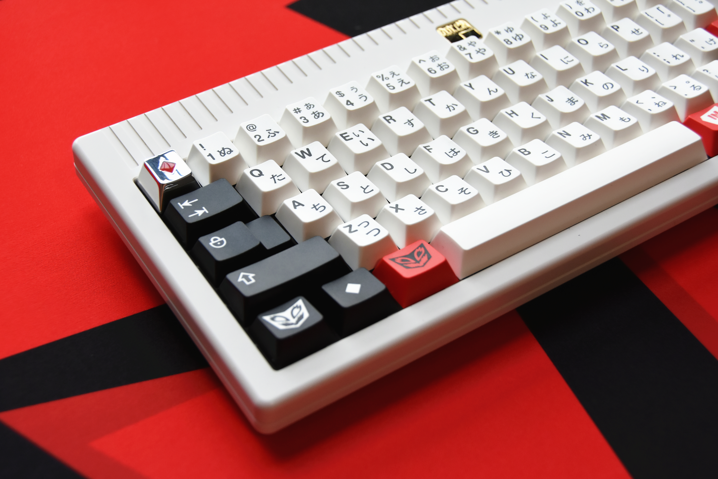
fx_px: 1137
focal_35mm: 57
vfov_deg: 23.8
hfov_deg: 35.1
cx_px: 359
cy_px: 240
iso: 800
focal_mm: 38
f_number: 5
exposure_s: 1/100
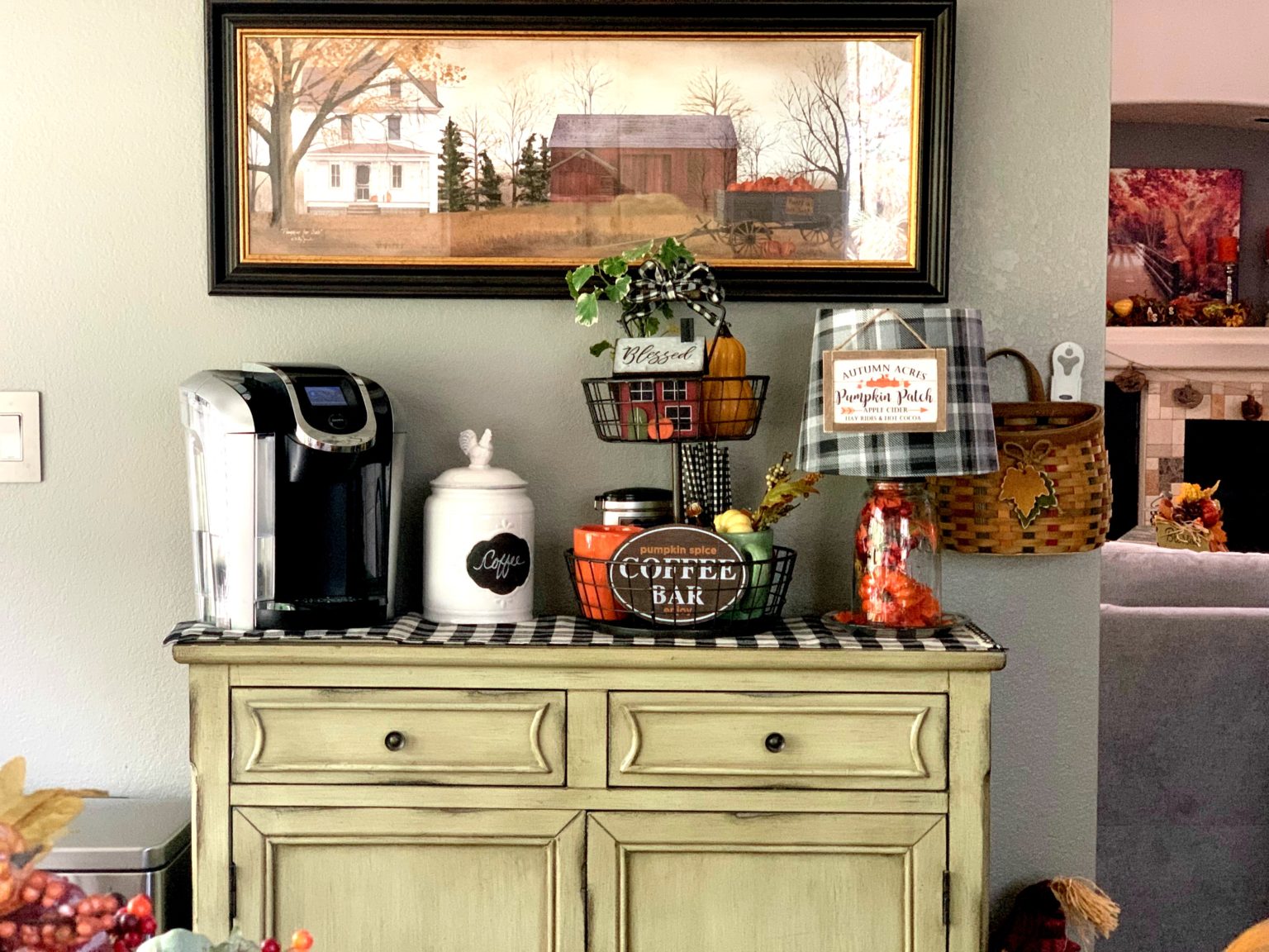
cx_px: 634
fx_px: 1906
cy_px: 476
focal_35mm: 52
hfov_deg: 36.8
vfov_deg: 28.0
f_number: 2.4
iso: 400
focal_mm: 6
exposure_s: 1/60
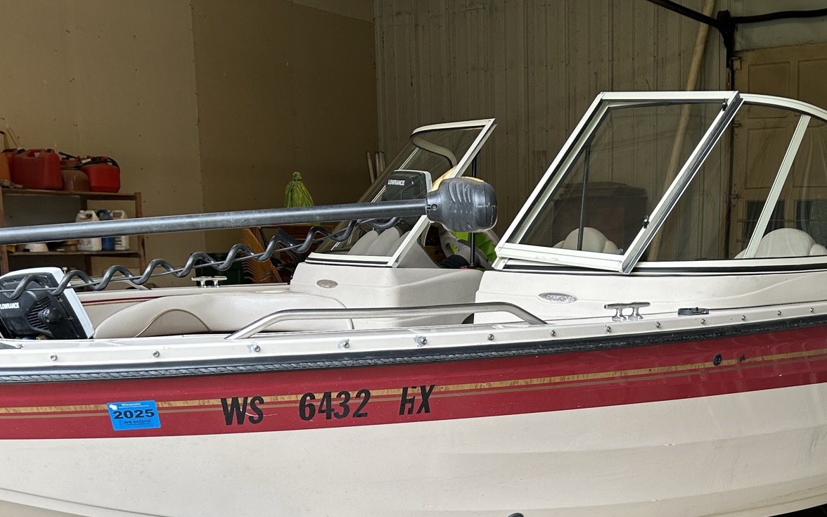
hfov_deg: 41.4
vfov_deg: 26.5
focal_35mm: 48
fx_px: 1082
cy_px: 400
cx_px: 544
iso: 32
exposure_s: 1/136
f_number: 1.5
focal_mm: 5.7
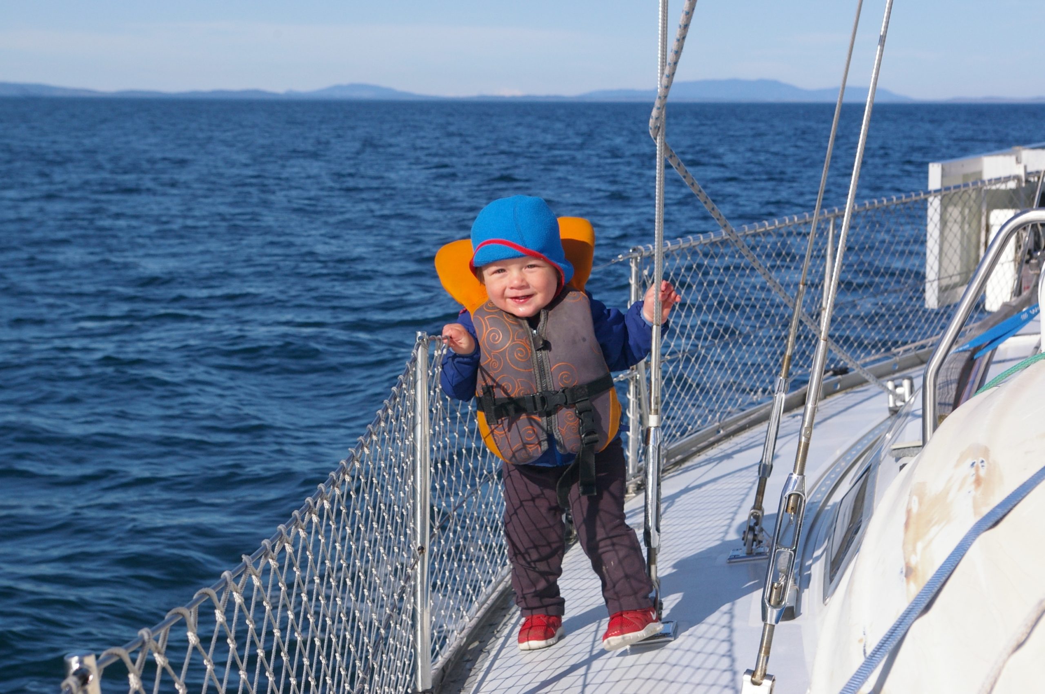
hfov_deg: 24.6
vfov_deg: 16.5
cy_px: 347
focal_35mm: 82
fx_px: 2393
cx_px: 522
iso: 400
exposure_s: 1/500
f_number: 11
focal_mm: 55
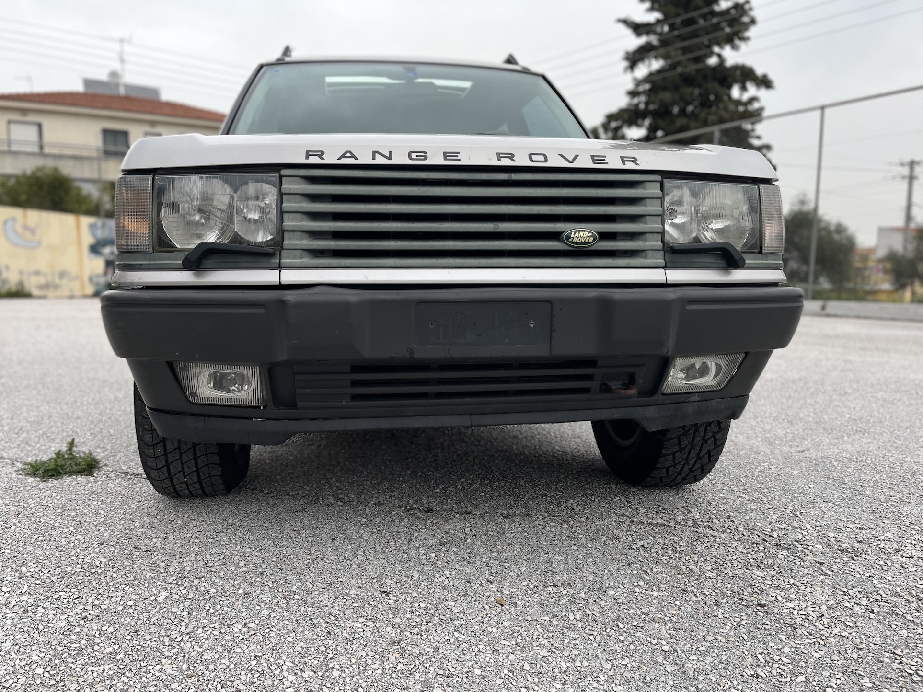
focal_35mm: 27
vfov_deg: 51.3
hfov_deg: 65.3
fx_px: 720
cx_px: 446
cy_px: 353
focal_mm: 5.1
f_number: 1.6
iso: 50
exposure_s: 1/864
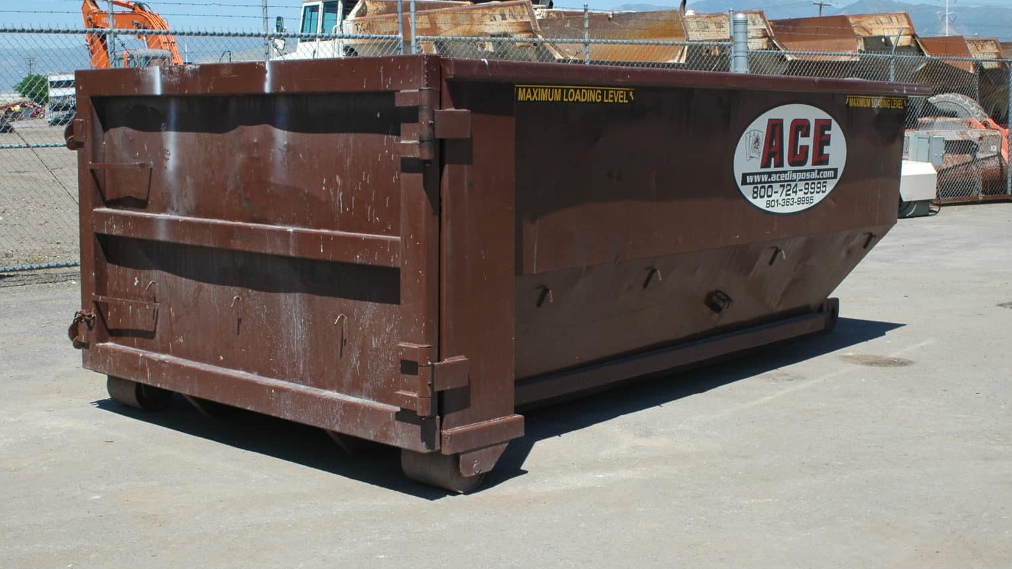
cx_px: 512
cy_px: 243
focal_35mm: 51
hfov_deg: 40.6
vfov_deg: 23.5
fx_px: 1369
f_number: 10
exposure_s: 1/200
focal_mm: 32
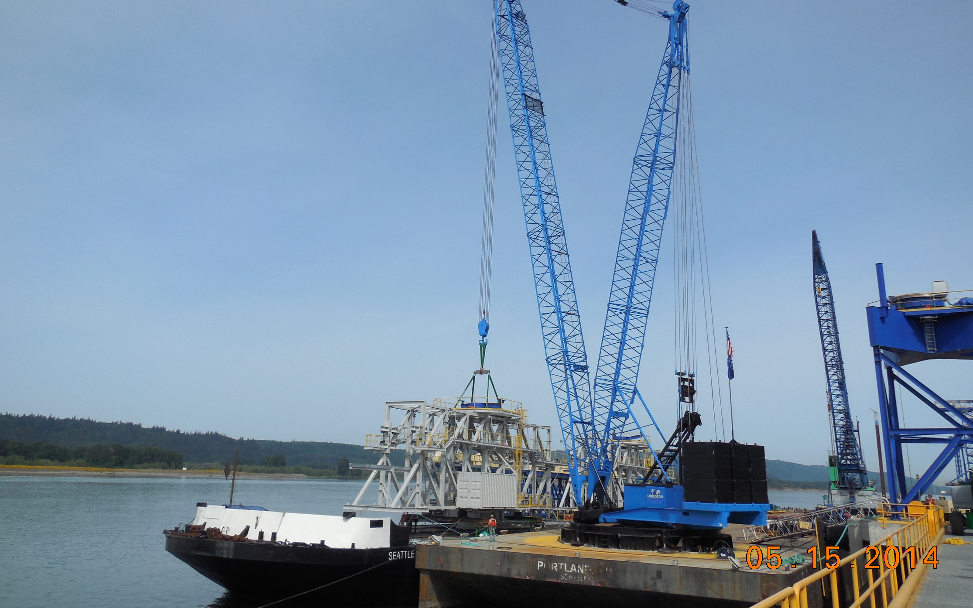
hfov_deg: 68.4
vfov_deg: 45.9
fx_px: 716
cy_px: 259
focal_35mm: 27
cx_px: 484
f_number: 6.2
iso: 125
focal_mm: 4.5
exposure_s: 1/640
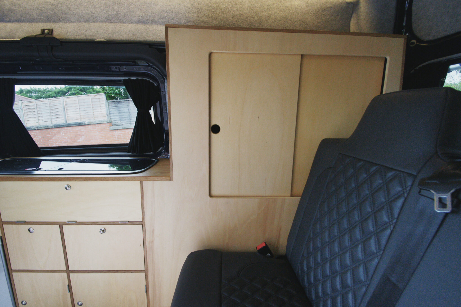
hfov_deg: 100.4
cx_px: 230
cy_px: 154
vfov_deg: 77.3
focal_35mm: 15
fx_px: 192
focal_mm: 10
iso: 800
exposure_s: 1/60
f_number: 5.6
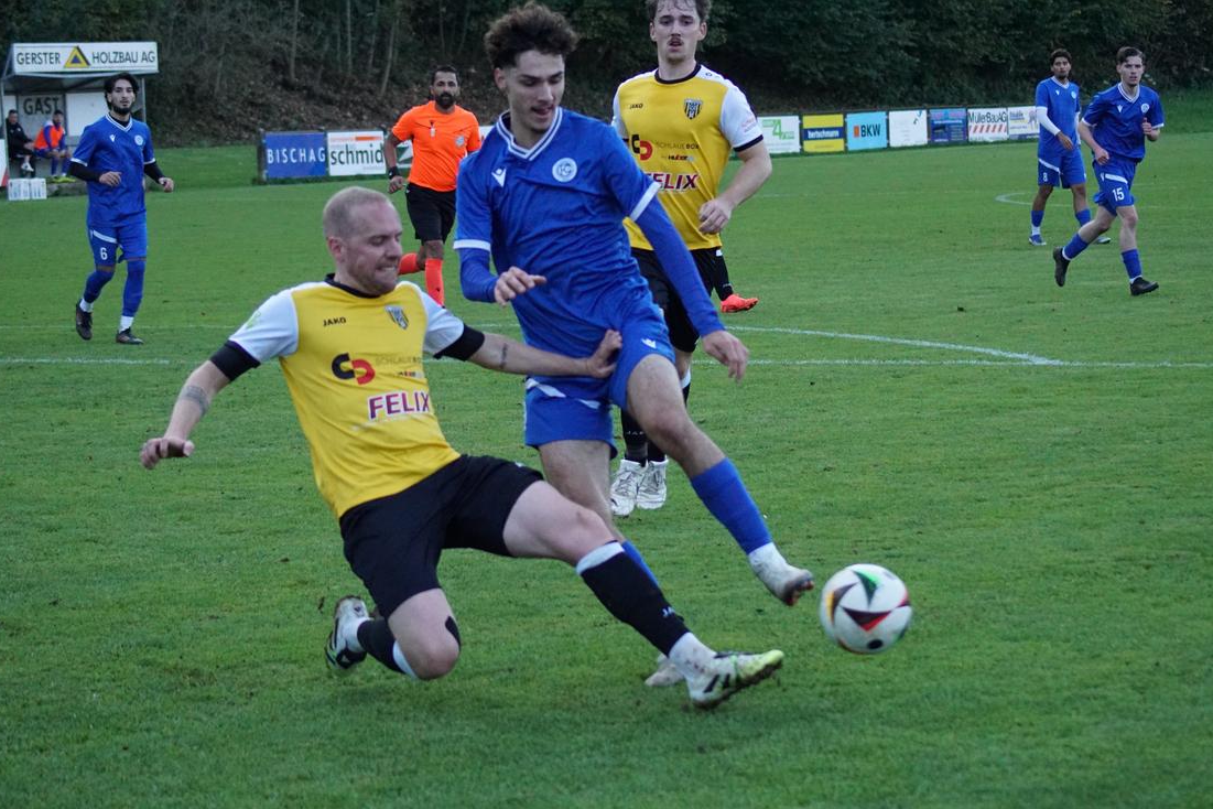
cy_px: 418
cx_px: 616
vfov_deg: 11.8
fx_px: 3926
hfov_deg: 17.6
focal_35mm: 117
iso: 3200
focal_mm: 75
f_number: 4.5
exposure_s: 1/2000
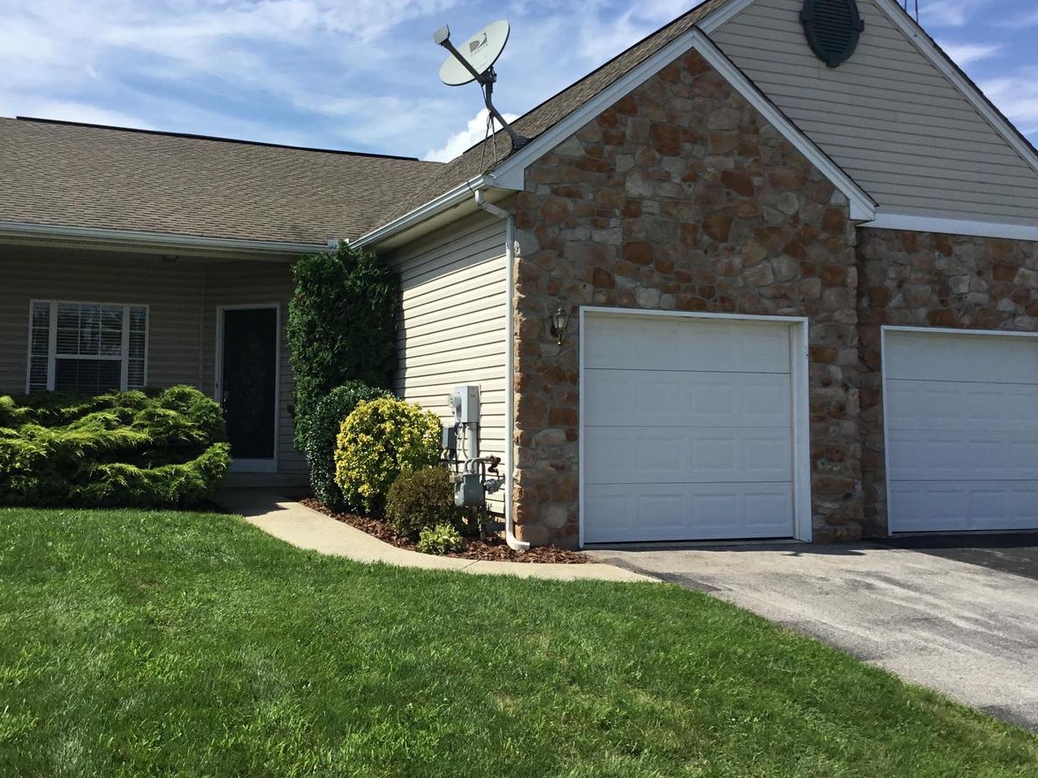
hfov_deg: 48.8
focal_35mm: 38
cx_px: 449
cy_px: 333
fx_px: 1139
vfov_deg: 37.6
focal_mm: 3.3
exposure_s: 1/1773
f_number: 2.4
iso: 25
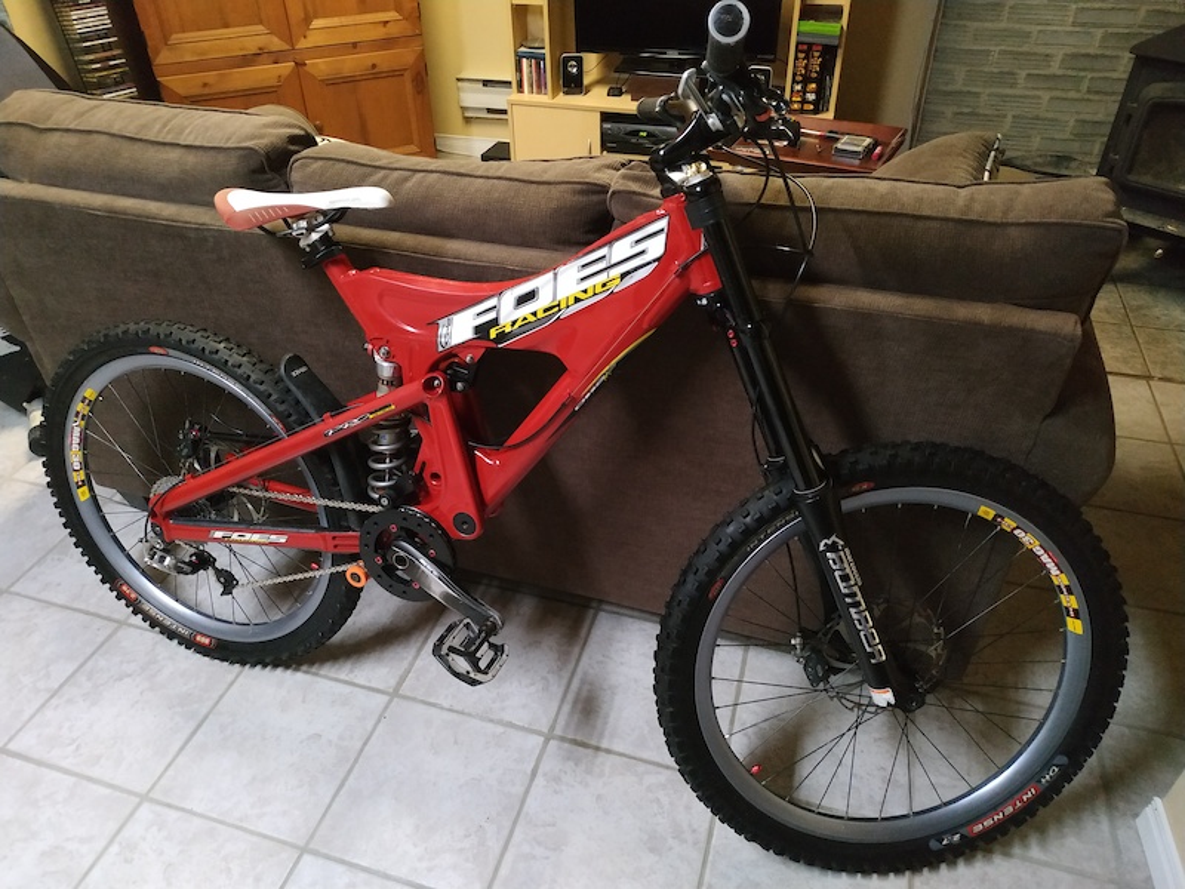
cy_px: 444
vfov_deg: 56.8
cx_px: 592
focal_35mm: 24
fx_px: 822
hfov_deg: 71.6
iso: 1600
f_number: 1.9
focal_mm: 3.94
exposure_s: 1/20
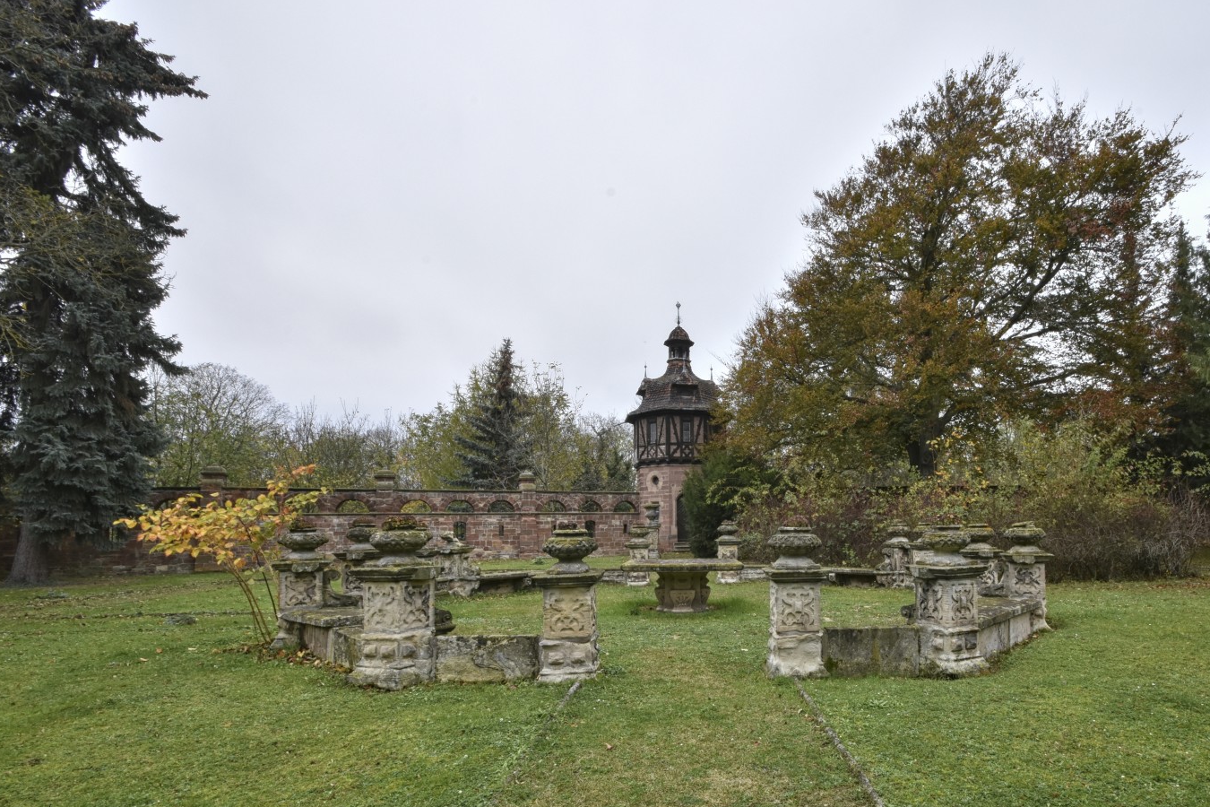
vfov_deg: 67.0
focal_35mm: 18
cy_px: 466
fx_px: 605
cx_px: 717
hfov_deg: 89.0
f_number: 18
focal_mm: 10
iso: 200
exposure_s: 1/15
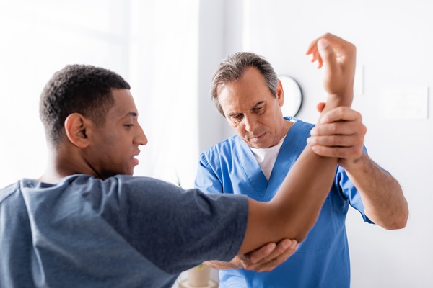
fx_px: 421
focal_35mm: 35
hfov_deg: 54.4
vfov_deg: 37.9
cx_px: 216
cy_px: 144
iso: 125
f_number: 2.8
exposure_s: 1/200
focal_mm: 35
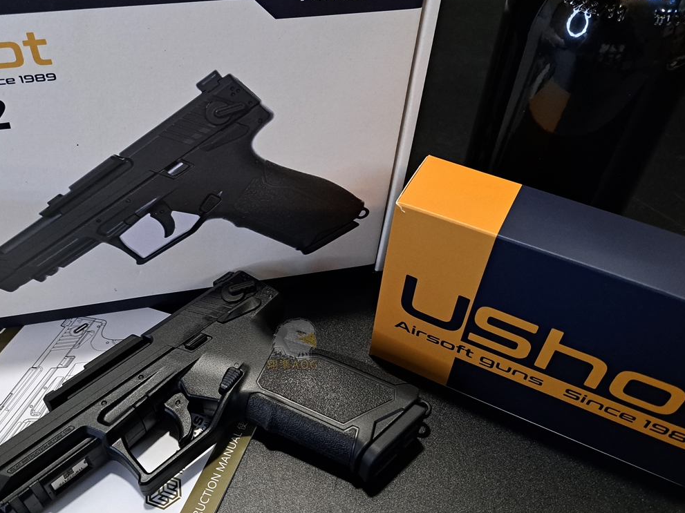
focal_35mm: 31
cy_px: 300
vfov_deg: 45.3
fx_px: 613
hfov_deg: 58.1
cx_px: 294
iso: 500
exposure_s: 1/60
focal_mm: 5.23
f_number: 1.8
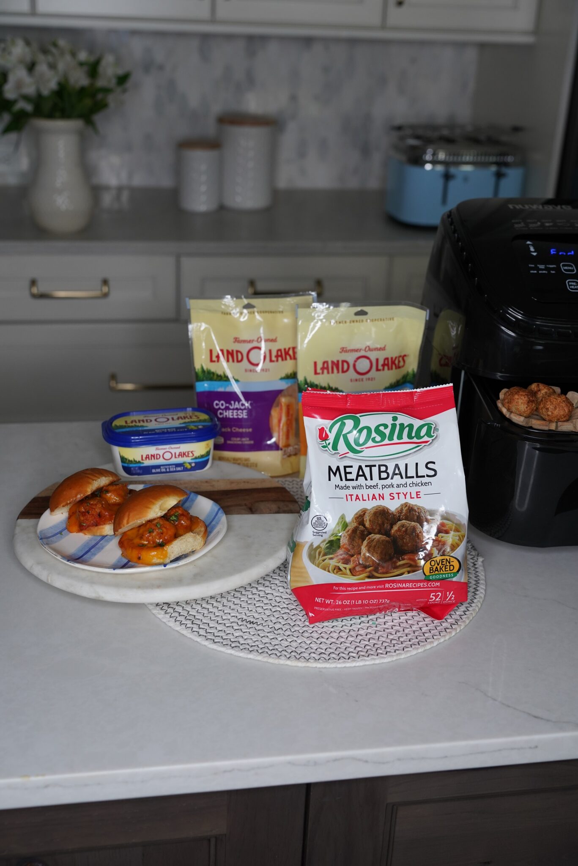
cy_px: 433
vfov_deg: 46.4
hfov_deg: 31.9
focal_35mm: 42
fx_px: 1011
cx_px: 289
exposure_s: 1/160
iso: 640
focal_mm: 42
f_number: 4
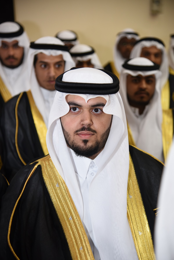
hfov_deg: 17.5
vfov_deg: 26.0
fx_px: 565
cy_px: 130
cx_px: 87
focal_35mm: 78
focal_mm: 78
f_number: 4
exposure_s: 1/80
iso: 800
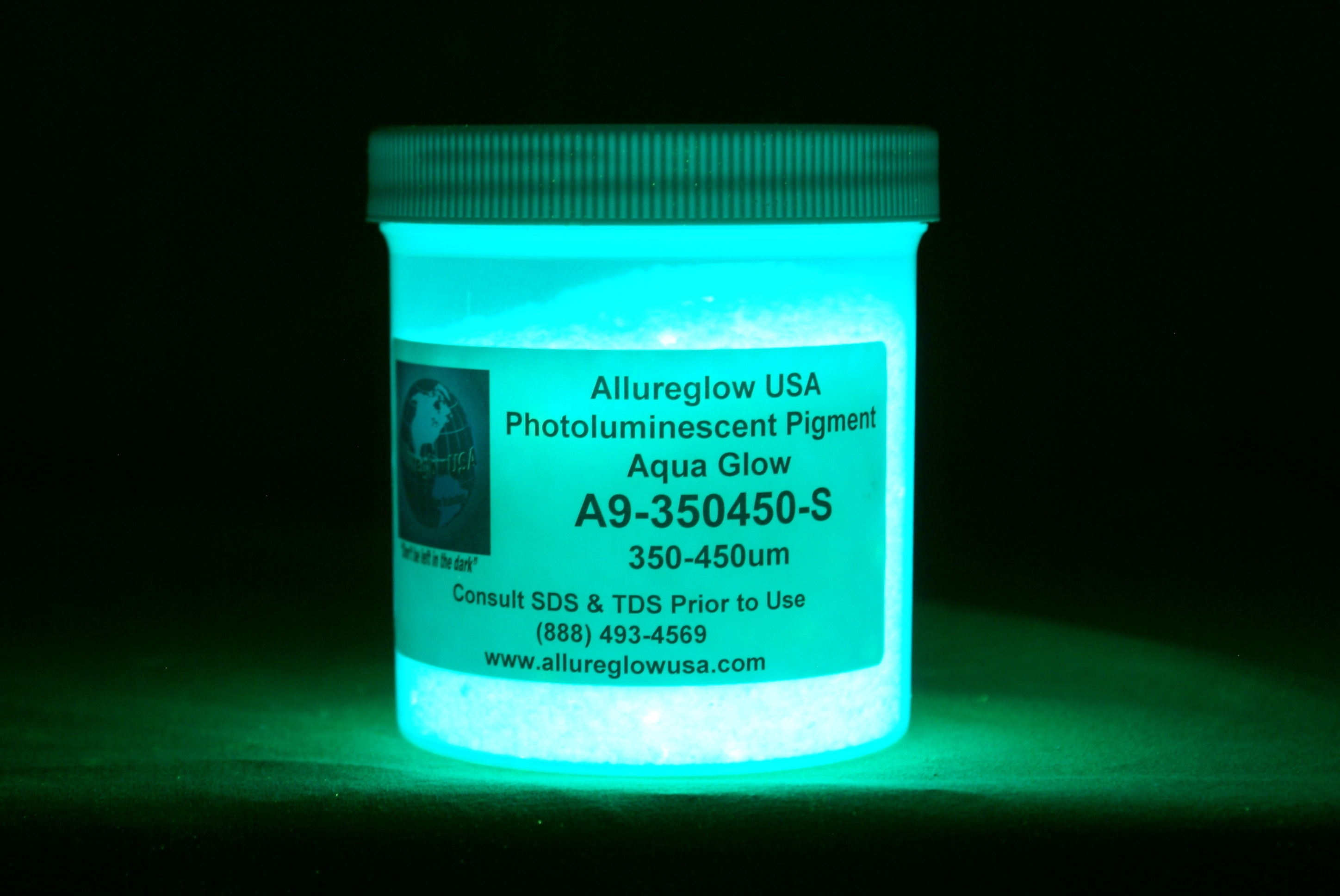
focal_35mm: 82
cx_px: 670
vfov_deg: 16.6
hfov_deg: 24.6
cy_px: 448
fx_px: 3073
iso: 400
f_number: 5.6
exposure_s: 6
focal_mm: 55
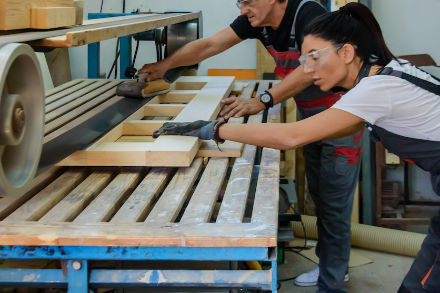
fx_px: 684
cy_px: 105
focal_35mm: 56
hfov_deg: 35.6
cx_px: 182
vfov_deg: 24.1
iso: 1600
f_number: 5
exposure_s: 1/160
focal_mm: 26
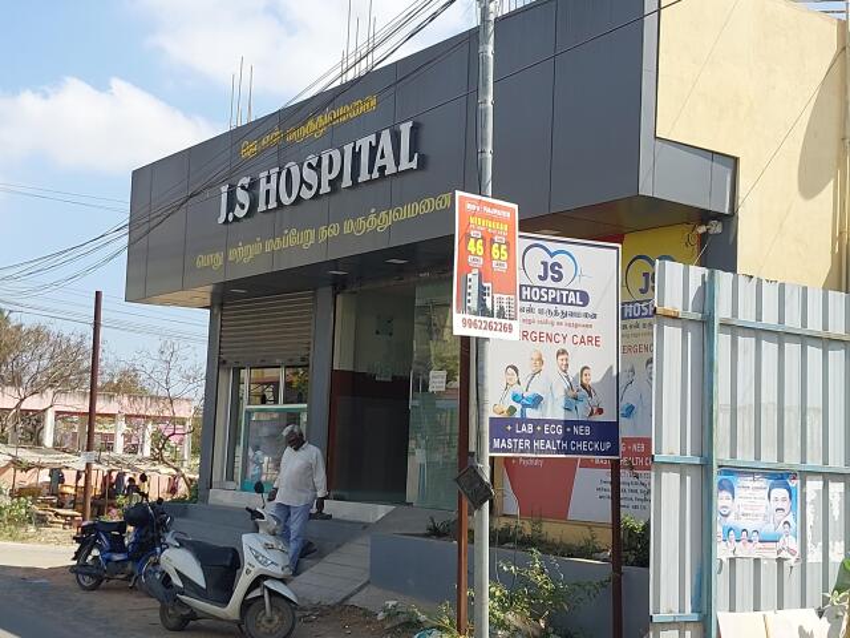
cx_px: 425
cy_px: 319
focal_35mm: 30
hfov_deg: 60.0
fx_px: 737
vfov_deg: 46.8
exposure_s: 1/563
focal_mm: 4.6
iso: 20
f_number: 1.8
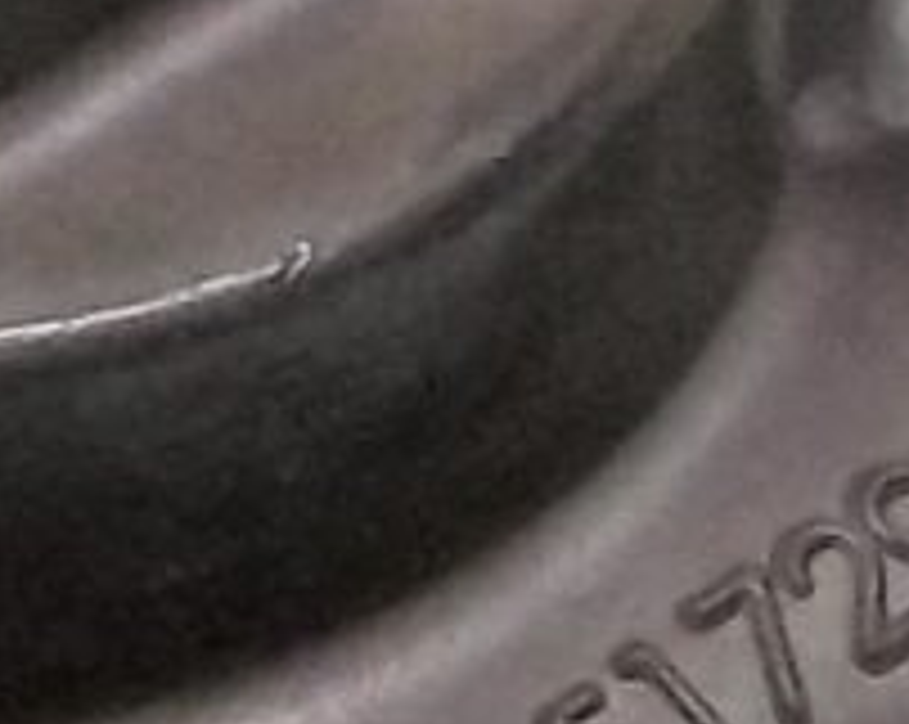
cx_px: 166
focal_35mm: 238
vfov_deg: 6.5
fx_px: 6394
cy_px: 121
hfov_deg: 8.1
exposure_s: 1/80
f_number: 2.9
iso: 80
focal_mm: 5.7
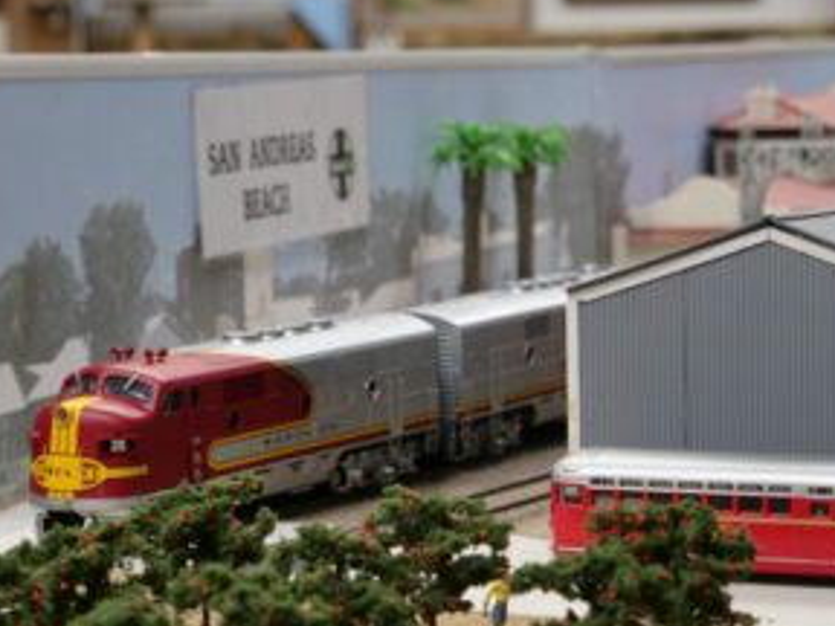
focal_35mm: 131
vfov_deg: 11.3
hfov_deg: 15.0
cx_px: 362
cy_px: 423
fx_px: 3160
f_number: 3.9
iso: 640
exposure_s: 1/100
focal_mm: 38
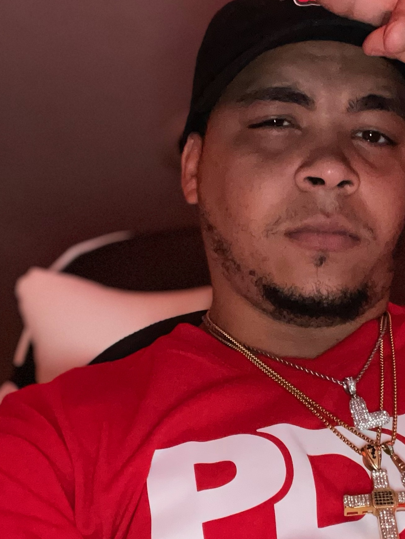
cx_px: 353
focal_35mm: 53
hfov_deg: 26.7
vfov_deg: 36.0
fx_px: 827
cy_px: 328
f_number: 2.2
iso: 800
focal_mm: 2.71
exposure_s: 1/19
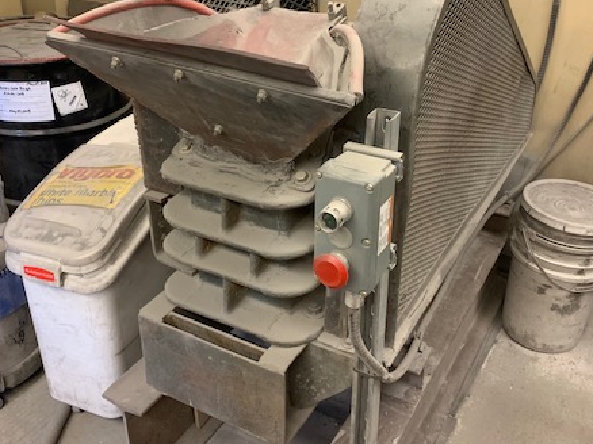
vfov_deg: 37.5
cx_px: 301
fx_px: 651
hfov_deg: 49.0
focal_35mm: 38
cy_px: 171
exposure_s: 1/40
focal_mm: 4.25
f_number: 1.8
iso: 400
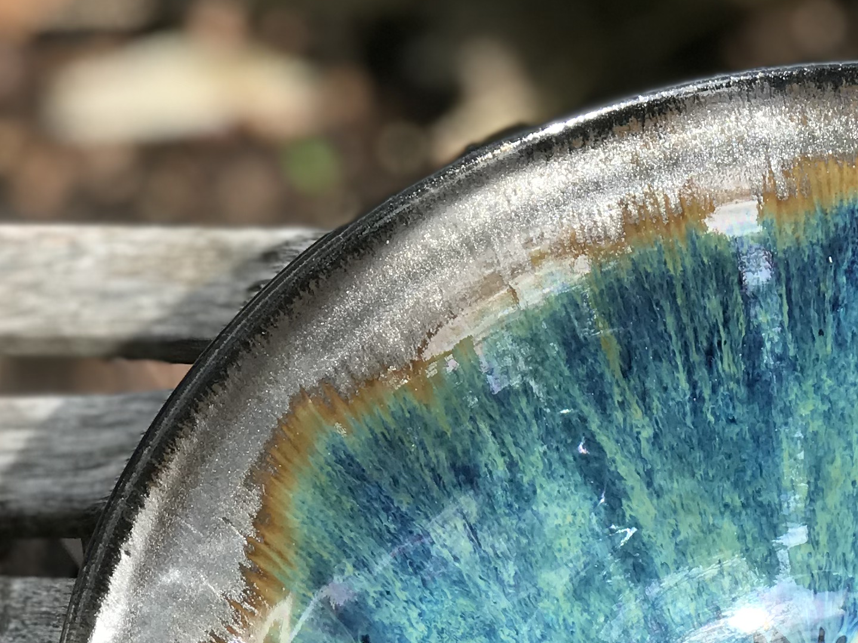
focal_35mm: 160
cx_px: 874
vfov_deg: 9.2
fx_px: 3966
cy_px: 756
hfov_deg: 12.2
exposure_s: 1/297
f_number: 2.8
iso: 20
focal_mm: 6.6
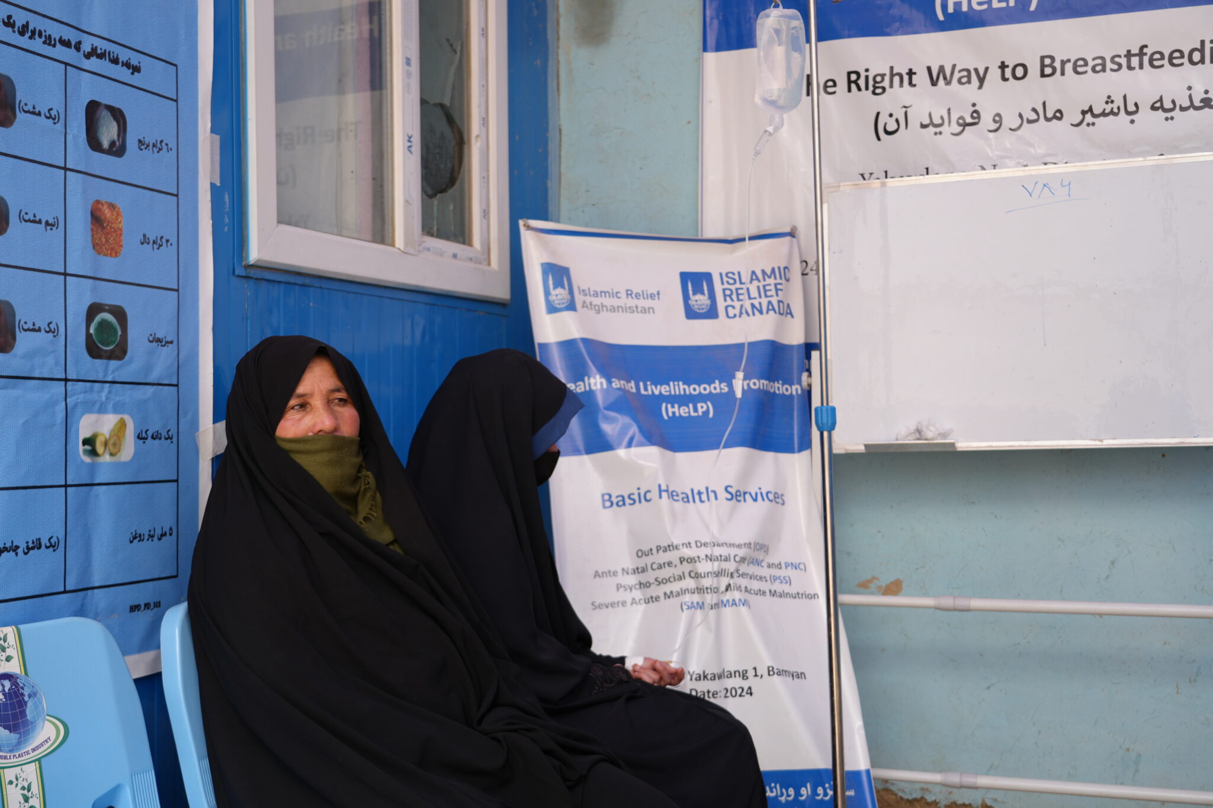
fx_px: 1381
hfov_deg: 47.4
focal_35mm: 41
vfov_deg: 32.6
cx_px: 606
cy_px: 404
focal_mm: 41
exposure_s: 1/200
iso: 100
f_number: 4
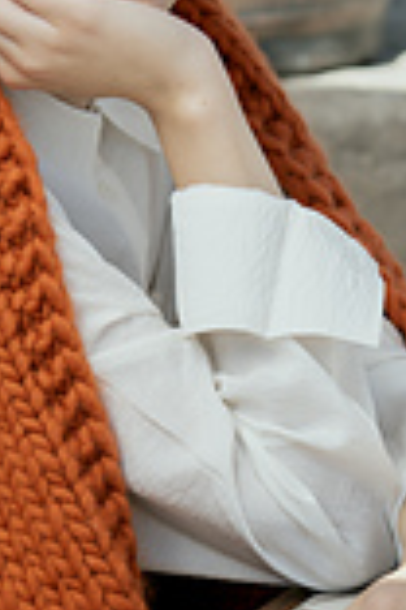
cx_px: 154
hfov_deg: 4.1
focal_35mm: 336
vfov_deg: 6.1
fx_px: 5684
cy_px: 458
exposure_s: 1/250
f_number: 5
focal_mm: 105
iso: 100
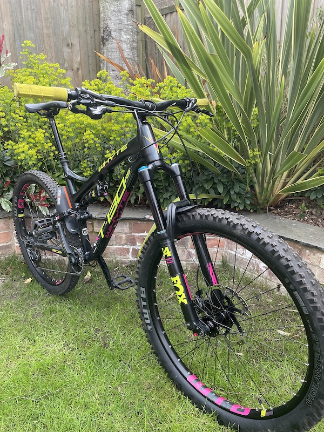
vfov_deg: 67.3
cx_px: 162
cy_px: 216
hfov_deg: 53.1
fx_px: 324
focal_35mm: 26
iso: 100
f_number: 1.6
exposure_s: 1/121
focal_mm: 4.2
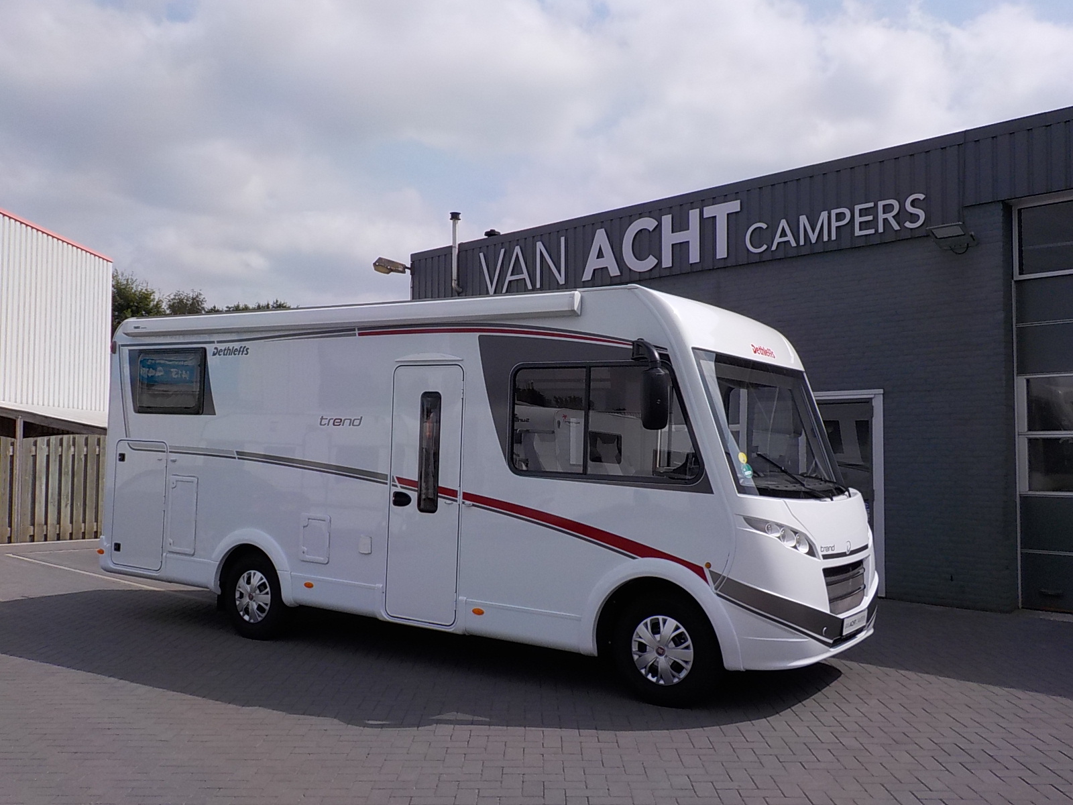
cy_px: 402
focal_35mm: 30
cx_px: 536
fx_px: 930
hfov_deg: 60.0
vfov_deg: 46.8
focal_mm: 4.1
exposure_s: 1/2000
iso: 125
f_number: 3.3
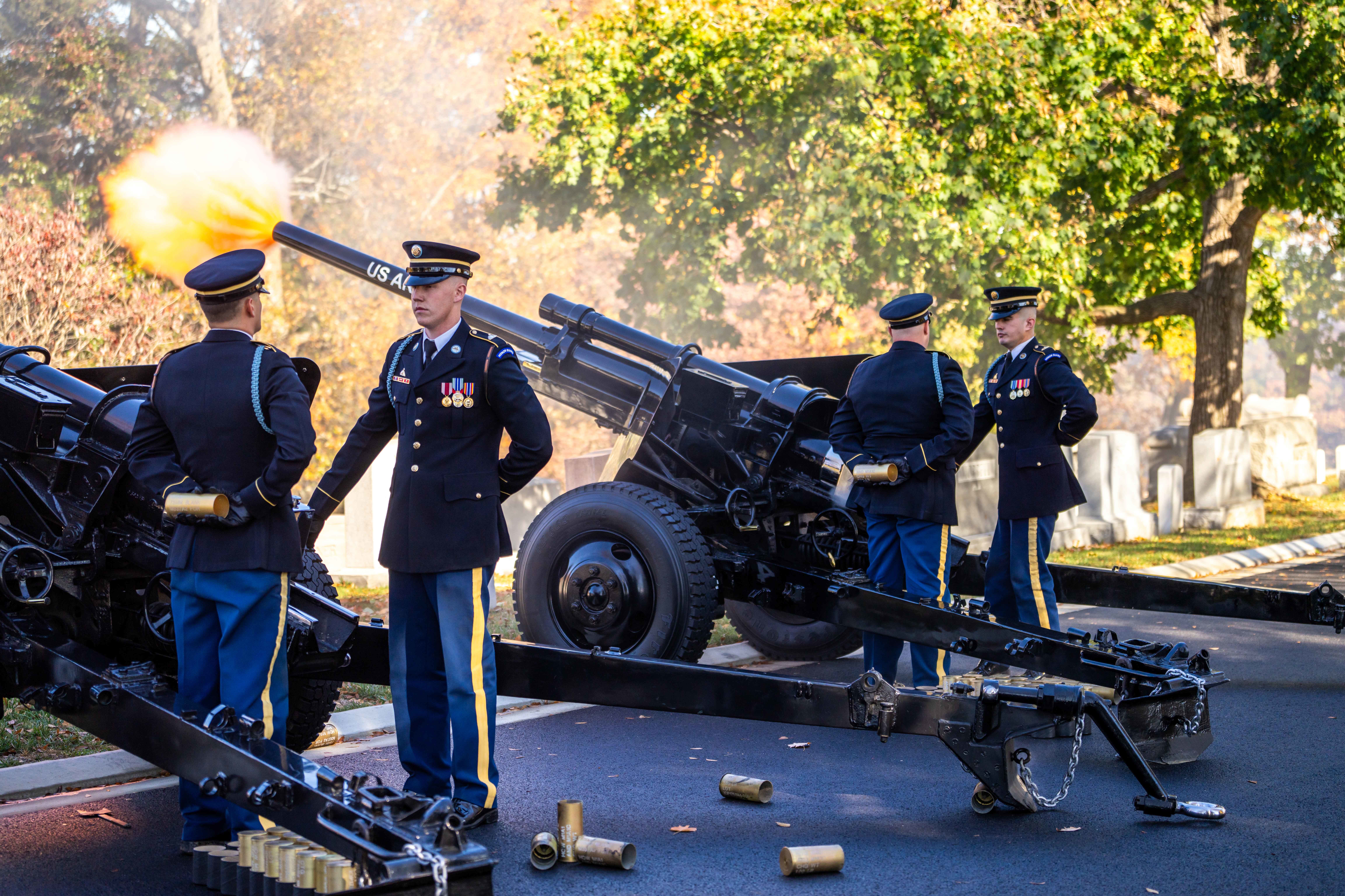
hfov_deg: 28.8
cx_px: 672
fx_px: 2615
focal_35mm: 70
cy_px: 448
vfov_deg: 19.5
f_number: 2.8
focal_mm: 70
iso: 200
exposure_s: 1/1250
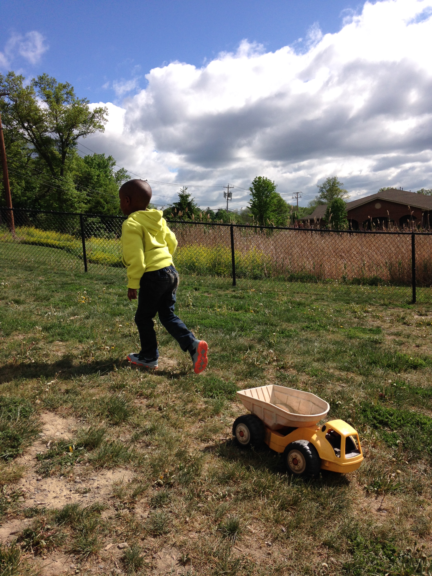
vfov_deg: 55.4
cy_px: 288
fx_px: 549
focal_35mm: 33
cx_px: 216
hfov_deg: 42.9
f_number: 2.4
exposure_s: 1/2463
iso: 50
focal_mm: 4.12
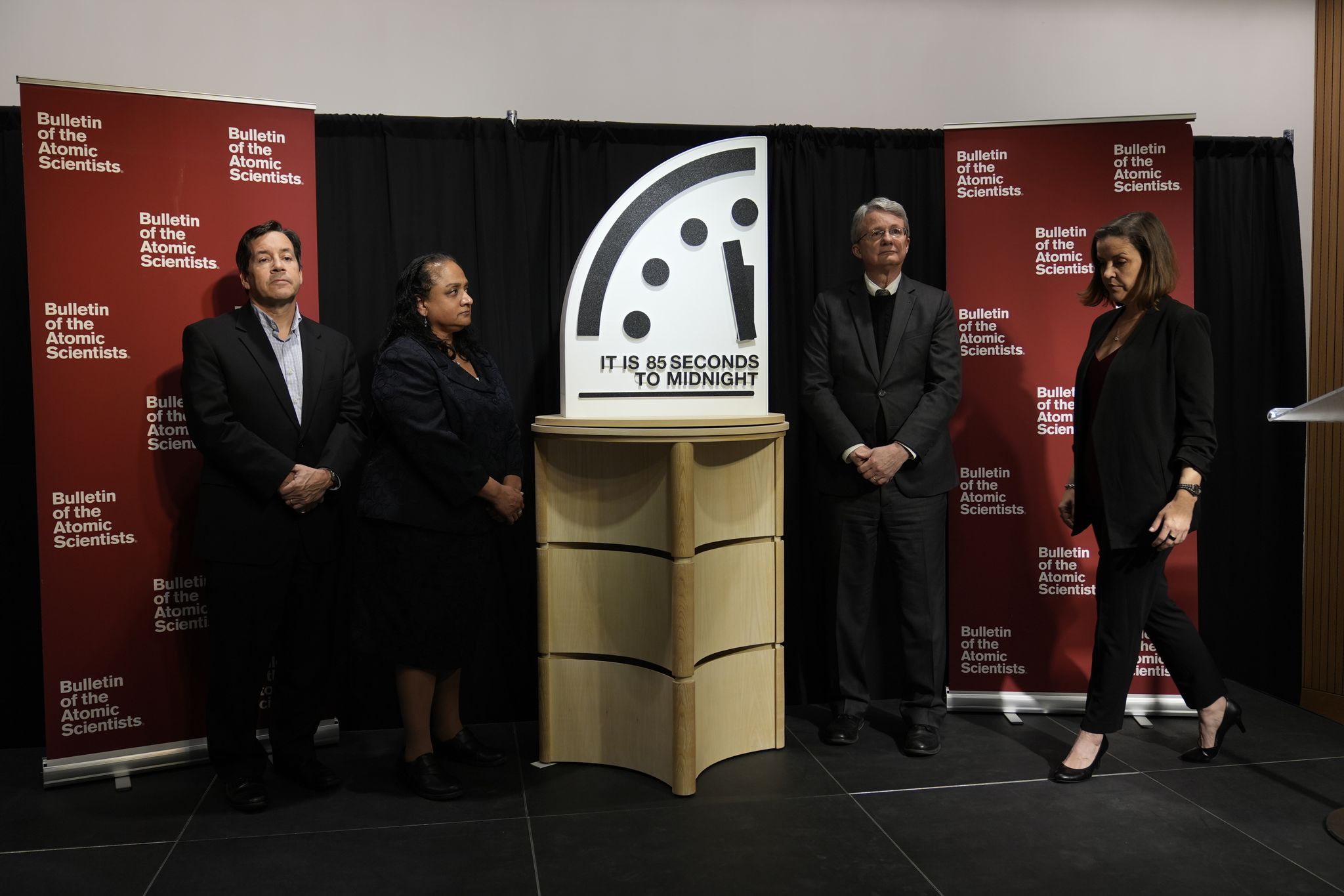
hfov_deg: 60.3
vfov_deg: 42.3
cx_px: 672
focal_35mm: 31
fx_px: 1157
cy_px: 448
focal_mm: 31
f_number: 2.8
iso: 640
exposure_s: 1/160
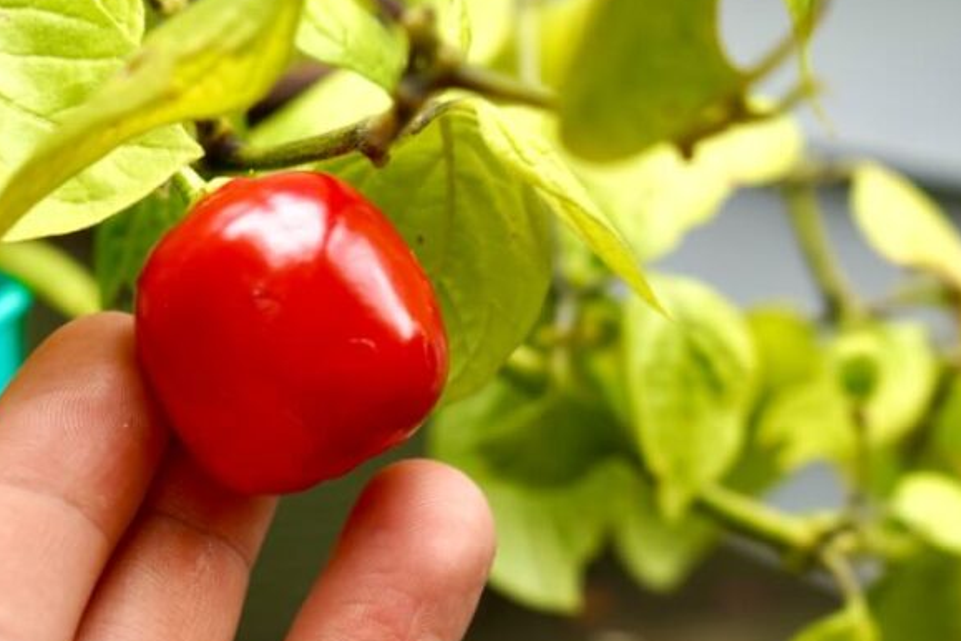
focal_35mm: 56
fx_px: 1495
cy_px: 307
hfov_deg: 34.9
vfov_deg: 24.2
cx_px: 242
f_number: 5
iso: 100
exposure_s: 1/80
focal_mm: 30
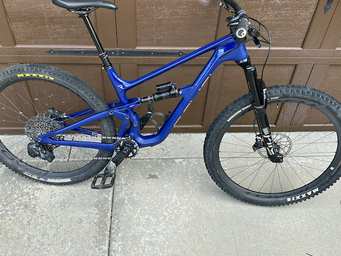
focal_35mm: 29
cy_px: 117
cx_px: 163
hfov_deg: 61.6
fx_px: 286
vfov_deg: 48.2
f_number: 1.78
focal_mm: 6.86
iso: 80
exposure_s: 1/323
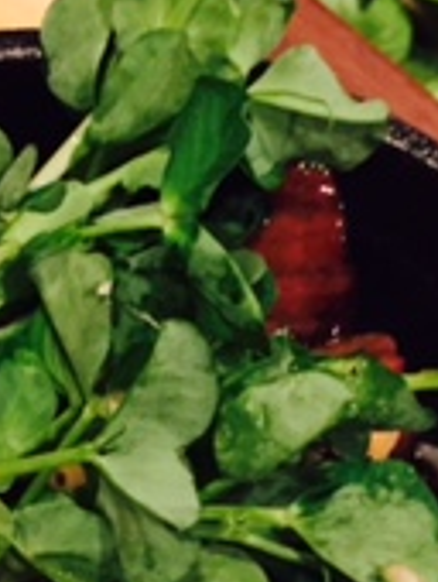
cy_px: 674
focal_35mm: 109
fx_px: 1834
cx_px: 34
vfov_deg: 17.3
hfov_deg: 13.5
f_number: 2.2
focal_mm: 4.15
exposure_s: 1/15
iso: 250
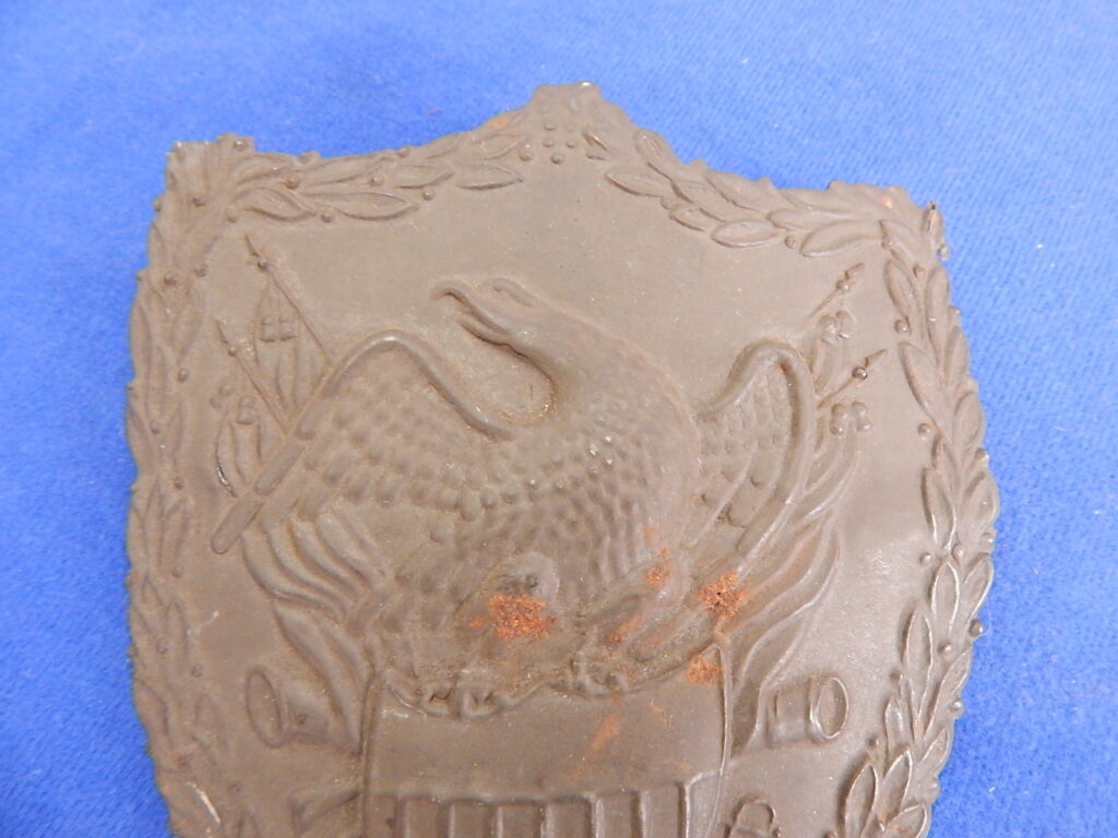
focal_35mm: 22
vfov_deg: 61.1
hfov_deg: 76.4
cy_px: 419
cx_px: 559
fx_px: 711
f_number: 3
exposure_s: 1/8
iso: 640
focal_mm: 4
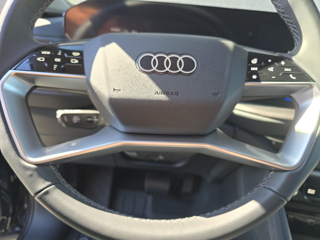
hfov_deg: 73.9
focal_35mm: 23
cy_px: 120
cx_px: 160
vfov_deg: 58.9
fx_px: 213
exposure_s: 1/180
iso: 64
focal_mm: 6.3
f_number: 1.7
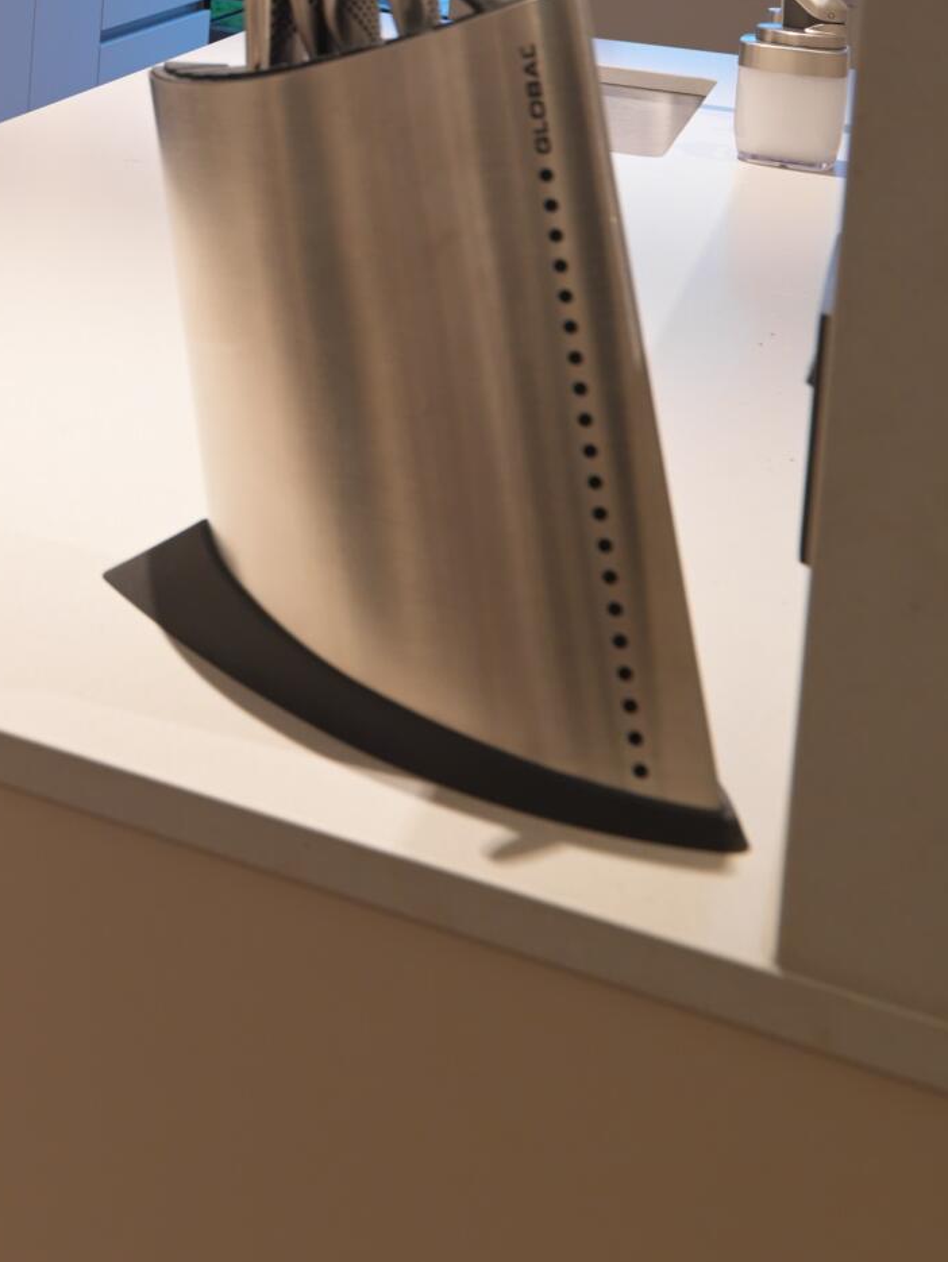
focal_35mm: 52
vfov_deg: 33.2
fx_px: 1897
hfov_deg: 24.7
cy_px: -46
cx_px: -255
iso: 50
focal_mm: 28
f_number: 8
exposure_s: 1/2
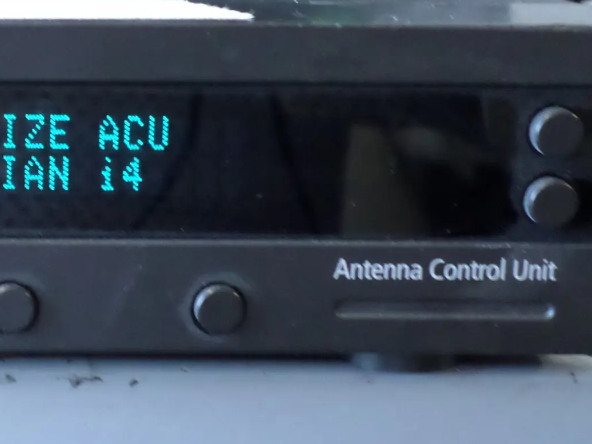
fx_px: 1522
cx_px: -7
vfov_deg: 16.6
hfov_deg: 21.2
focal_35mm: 89
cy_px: 211
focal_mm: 6.5
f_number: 3
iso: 400
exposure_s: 1/45
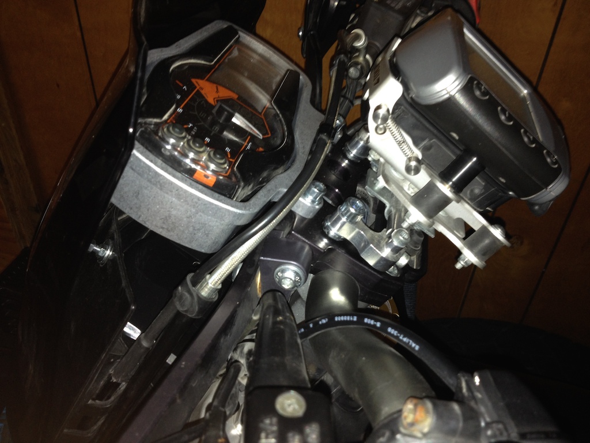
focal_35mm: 35
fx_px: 597
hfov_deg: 52.6
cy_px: 222
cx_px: 295
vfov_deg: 40.7
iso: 80
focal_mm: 4.28
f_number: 2.4
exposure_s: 1/16
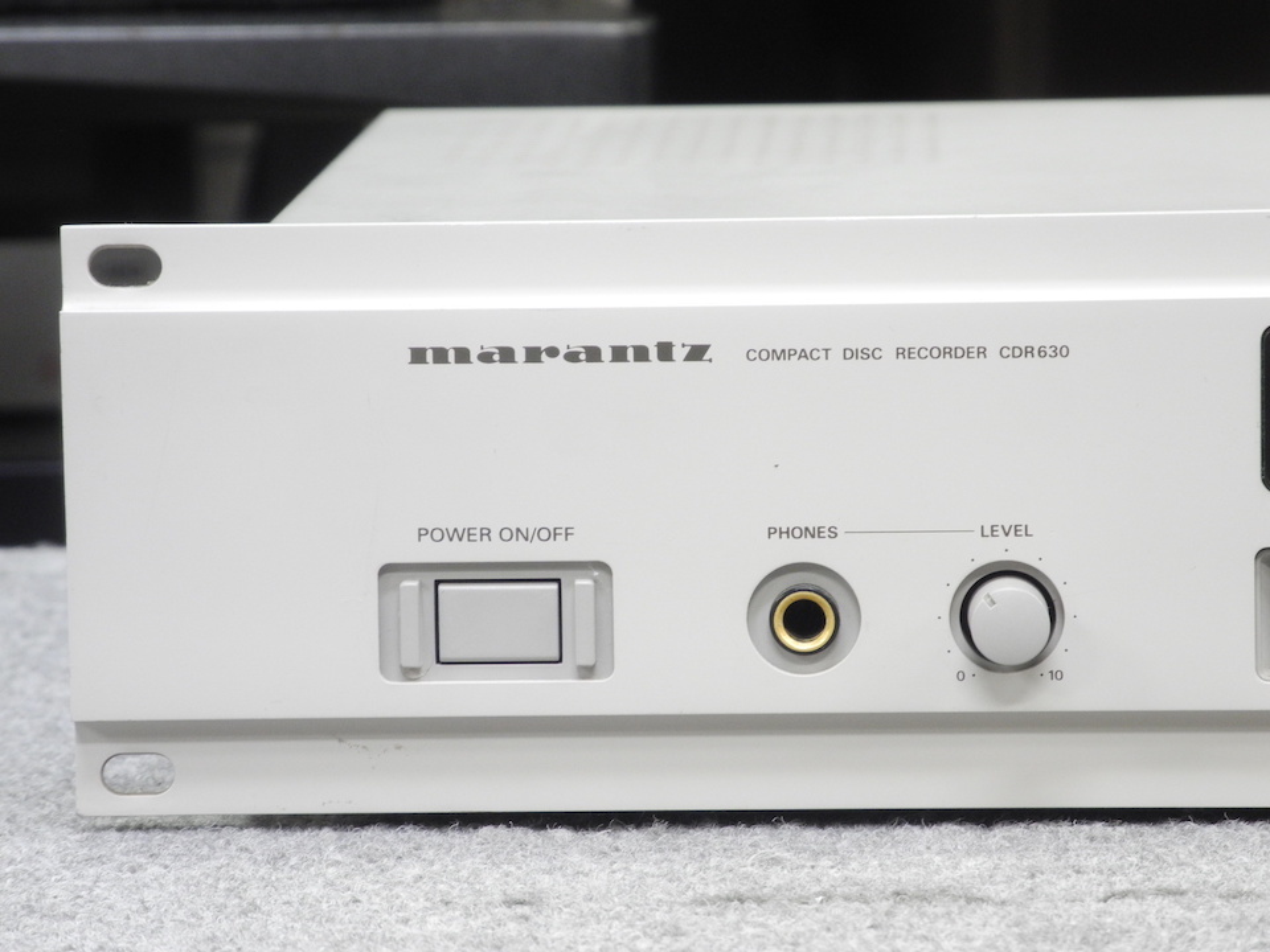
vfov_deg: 7.4
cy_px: 476
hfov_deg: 9.9
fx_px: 7338
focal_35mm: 200
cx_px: 635
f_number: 5.6
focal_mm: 42.6
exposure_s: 1/11.3
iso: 400
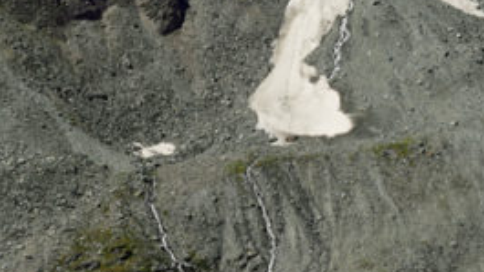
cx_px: 363
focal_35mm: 285
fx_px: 3657
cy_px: -462
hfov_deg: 7.6
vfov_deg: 4.2
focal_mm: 47
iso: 100
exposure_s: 1/1250
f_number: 5
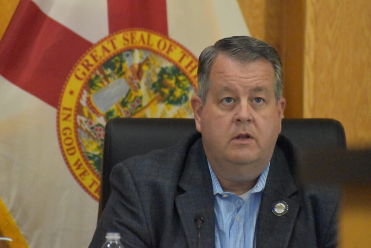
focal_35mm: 321
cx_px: 185
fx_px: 3304
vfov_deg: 4.3
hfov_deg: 6.4
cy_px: 126
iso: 12800
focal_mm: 185
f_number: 5.3
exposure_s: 1/400
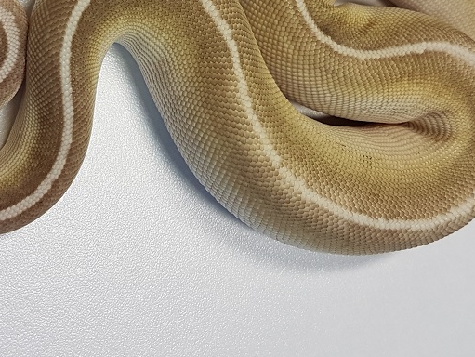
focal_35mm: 61
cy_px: 33
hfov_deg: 31.5
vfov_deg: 23.4
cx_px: 167
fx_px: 838
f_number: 1.7
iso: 50
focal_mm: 4.2
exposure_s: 1/50
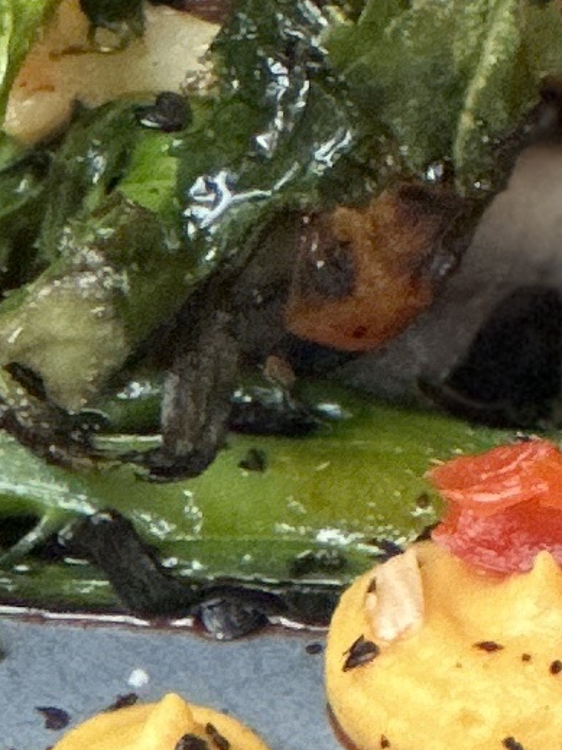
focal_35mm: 598
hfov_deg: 2.5
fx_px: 12950
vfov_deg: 3.3
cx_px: 745
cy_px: -1069
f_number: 2.8
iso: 400
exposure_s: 1/40
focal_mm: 9
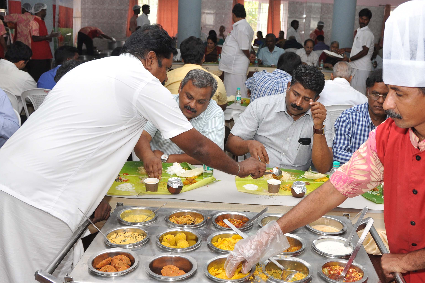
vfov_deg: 35.0
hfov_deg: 50.5
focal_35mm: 38
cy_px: 138
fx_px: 448
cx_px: 251
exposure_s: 1/200
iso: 320
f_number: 4
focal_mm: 18
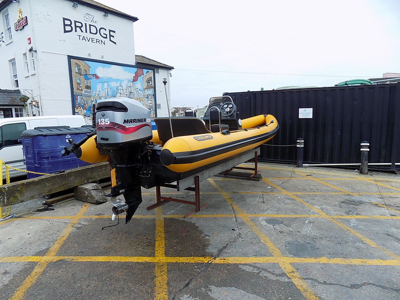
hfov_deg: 73.9
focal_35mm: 23
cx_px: 200
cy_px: 150
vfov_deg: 58.9
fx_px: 266
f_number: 3.1
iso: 80
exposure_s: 1/200
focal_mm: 4
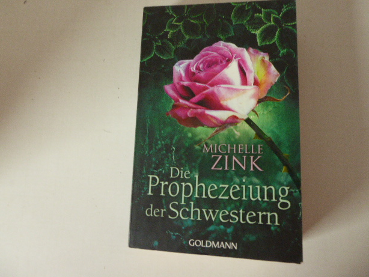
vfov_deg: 54.9
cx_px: 180
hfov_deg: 69.4
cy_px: 136
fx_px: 267
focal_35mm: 25
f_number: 3.3
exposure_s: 1/20
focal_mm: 4.3
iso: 400
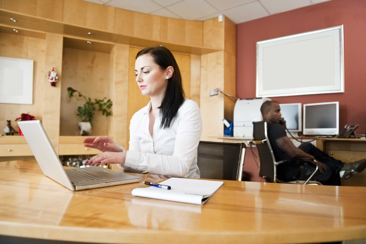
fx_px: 244
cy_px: 122
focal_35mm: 24
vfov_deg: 53.1
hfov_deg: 73.8
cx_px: 183
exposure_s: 1/160
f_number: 2.8
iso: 400
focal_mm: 24
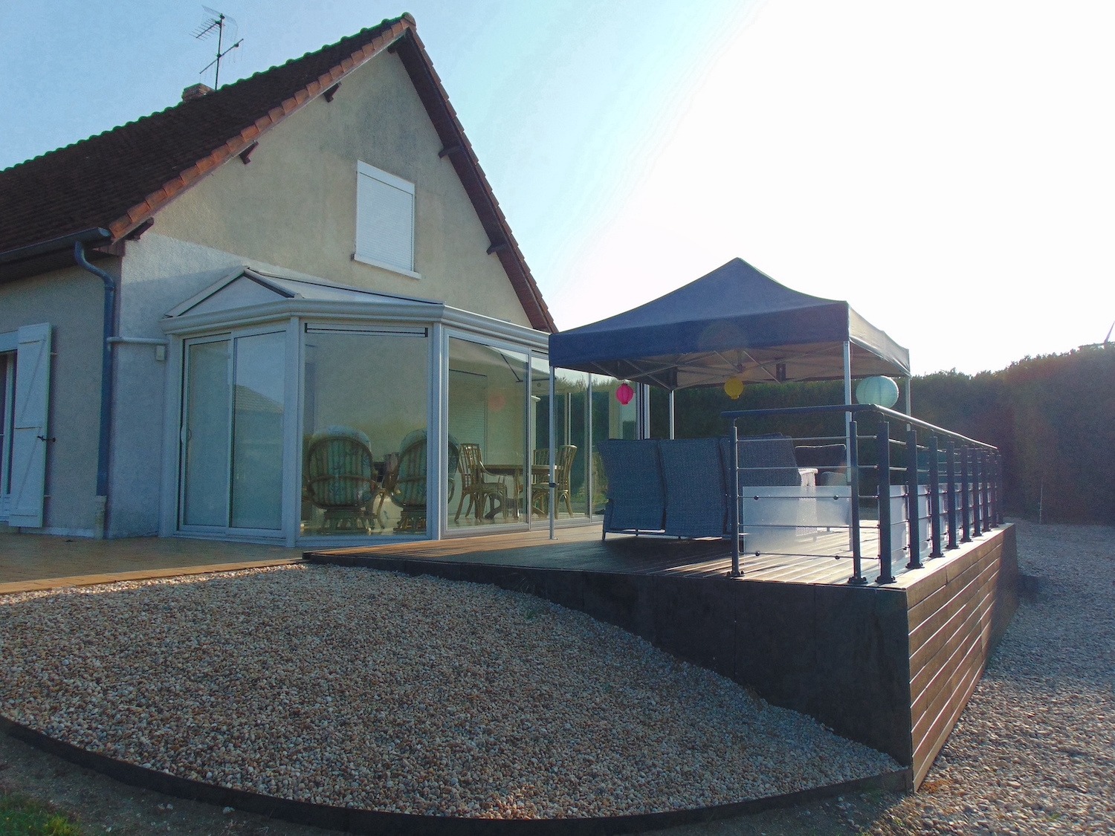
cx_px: 558
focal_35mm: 25
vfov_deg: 54.9
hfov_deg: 69.4
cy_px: 418
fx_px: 805
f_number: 7.7
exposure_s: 1/200
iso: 80
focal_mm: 4.5
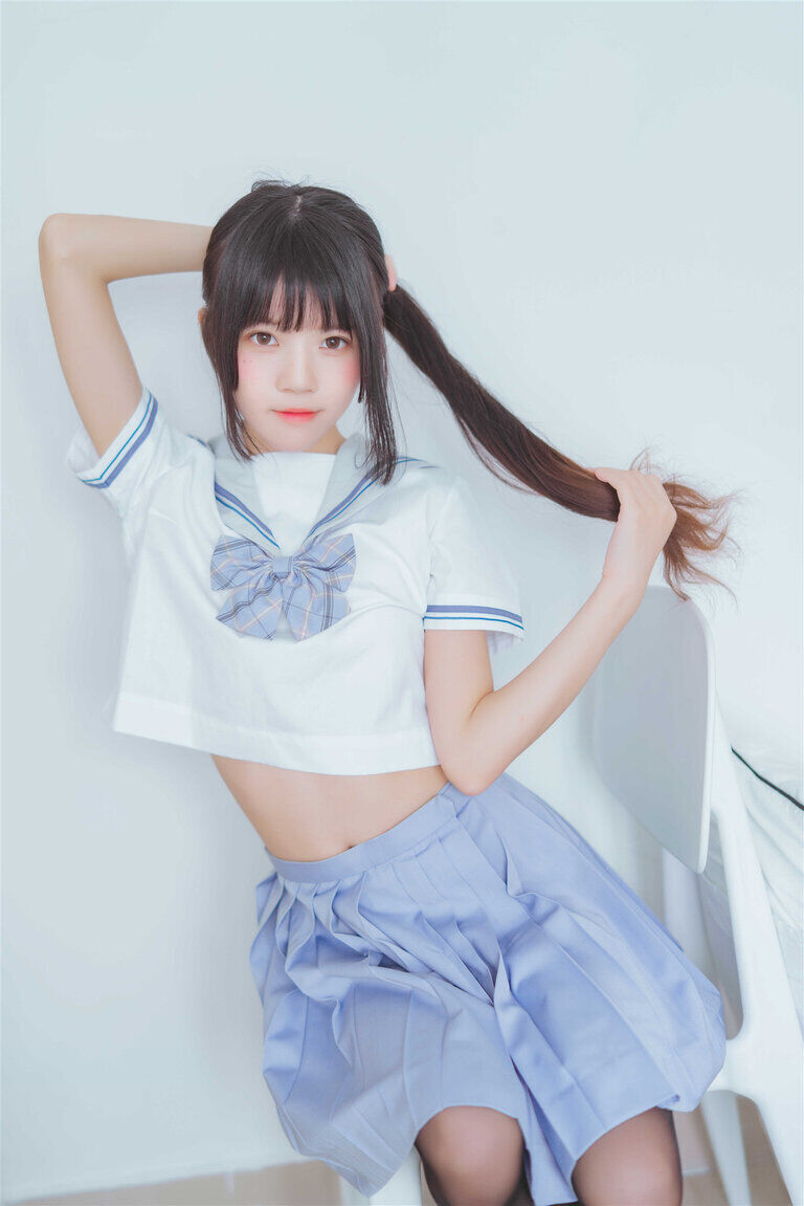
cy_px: 603
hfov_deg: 27.0
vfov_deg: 39.6
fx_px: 1674
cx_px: 402
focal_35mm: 50
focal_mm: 50
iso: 125
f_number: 1.4
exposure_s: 1/100
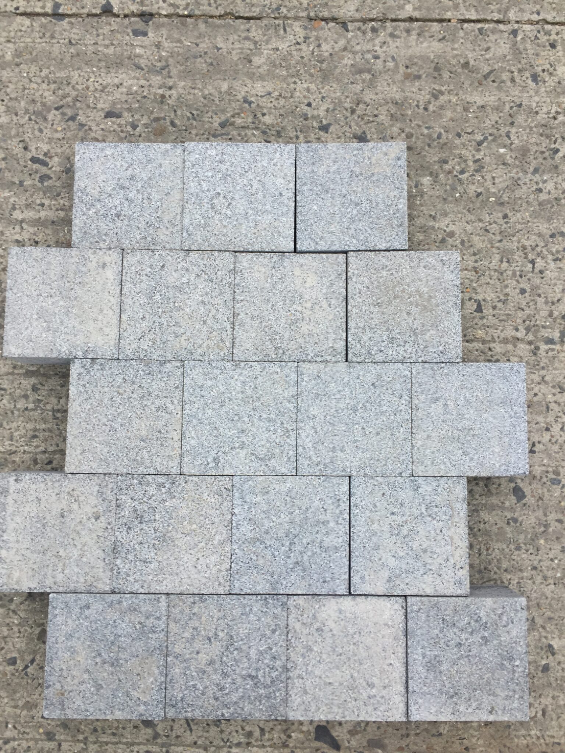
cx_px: 282
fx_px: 631
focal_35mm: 29
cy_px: 376
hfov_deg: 48.2
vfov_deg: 61.7
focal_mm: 4.15
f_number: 2.2
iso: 32
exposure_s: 1/670
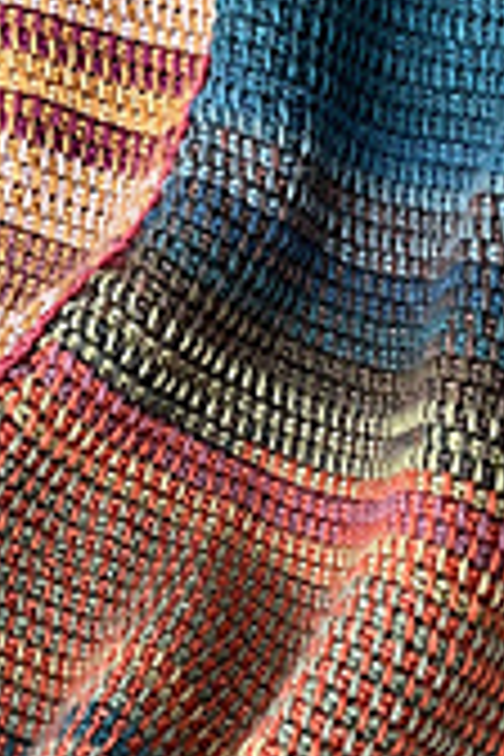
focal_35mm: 103
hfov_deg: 13.3
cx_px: 274
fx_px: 2163
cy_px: 423
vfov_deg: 19.8
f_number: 1.5
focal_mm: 5.7
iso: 125
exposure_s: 1/66
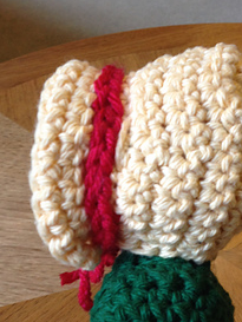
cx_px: 146
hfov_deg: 22.9
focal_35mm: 64
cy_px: 197
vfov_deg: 30.2
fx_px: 596
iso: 80
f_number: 2.4
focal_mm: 4.28
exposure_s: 1/20
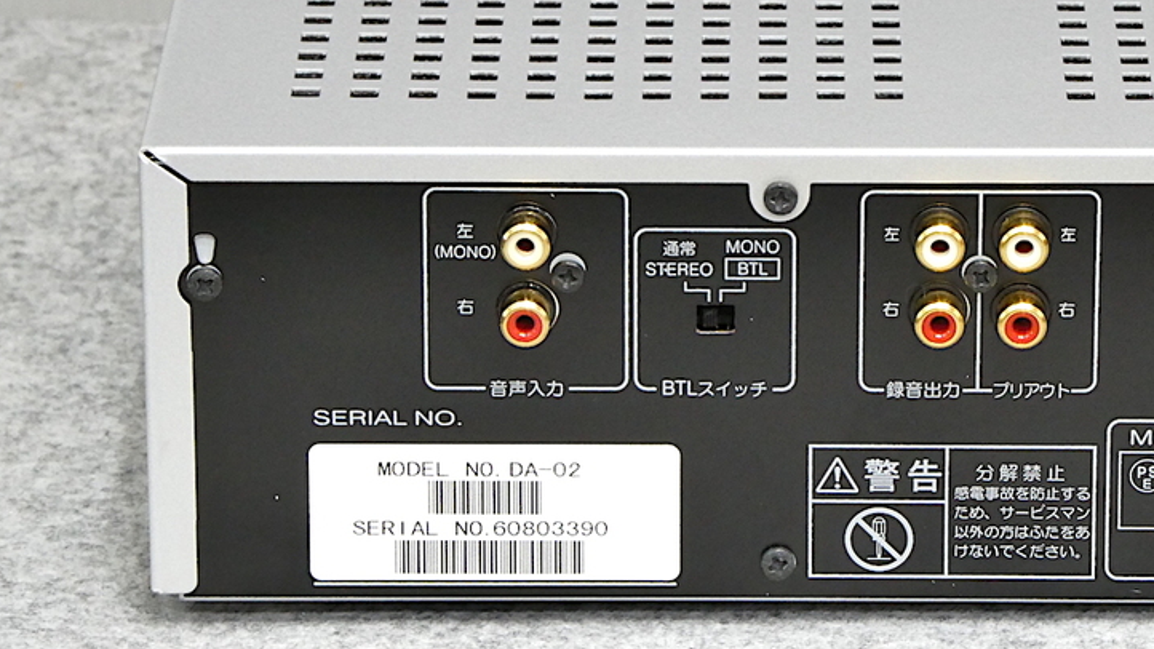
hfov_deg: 8.7
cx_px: 750
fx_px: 7619
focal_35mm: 249
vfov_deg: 4.9
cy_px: 360
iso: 400
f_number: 7.1
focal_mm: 30.9
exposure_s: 1/6
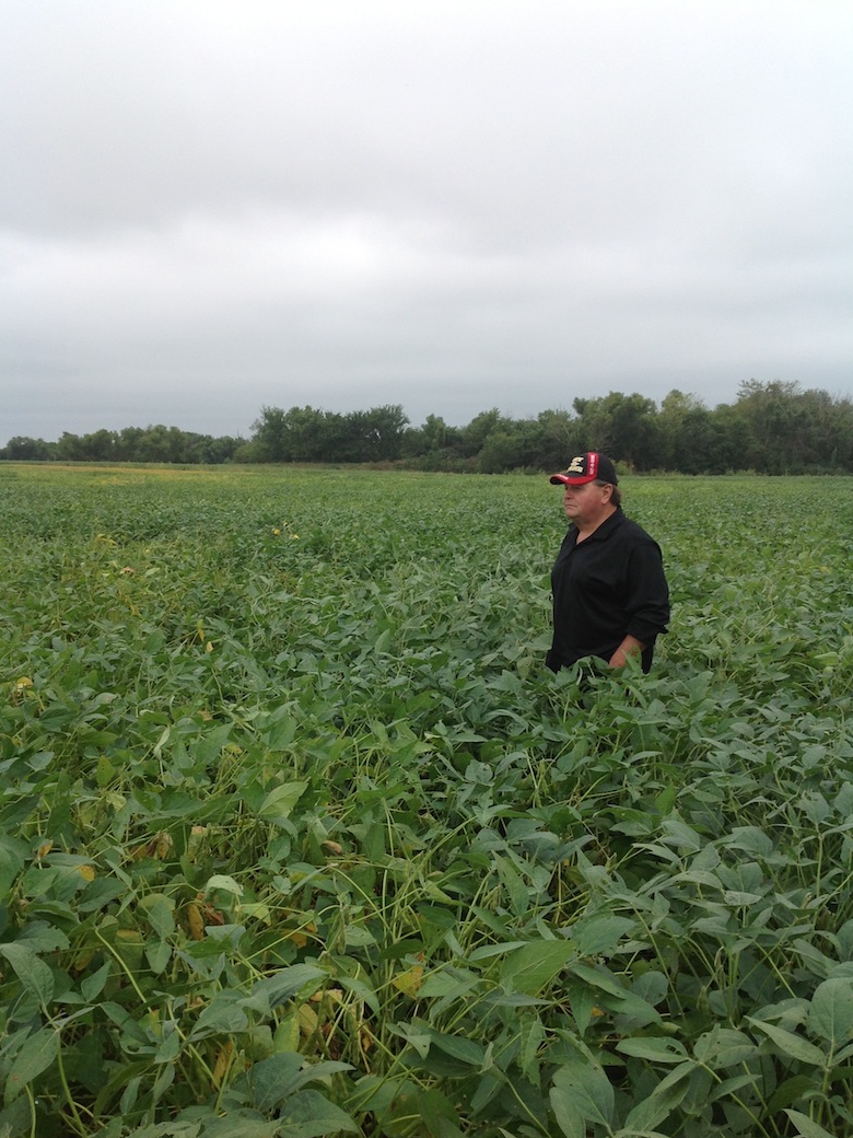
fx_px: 1183
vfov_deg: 51.4
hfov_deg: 39.7
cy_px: 582
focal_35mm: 36
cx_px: 418
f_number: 2.4
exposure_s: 1/451
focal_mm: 4.28
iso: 50
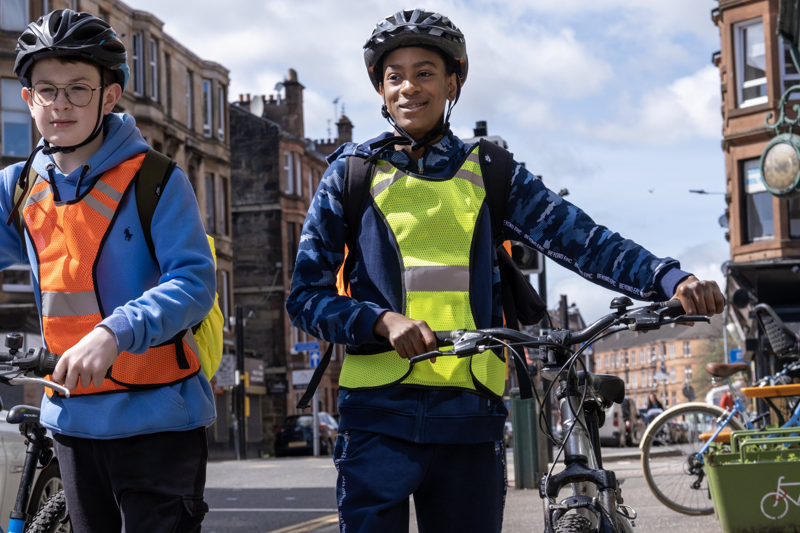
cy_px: 266
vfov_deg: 16.9
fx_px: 1800
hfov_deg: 25.1
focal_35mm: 81
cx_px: 400
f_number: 7.1
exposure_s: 1/640
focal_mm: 54.1
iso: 400
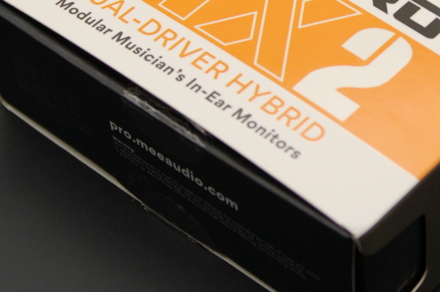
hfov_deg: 13.4
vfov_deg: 8.8
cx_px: 354
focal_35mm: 153
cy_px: -74
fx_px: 1868
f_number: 5
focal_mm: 38
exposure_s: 1/50
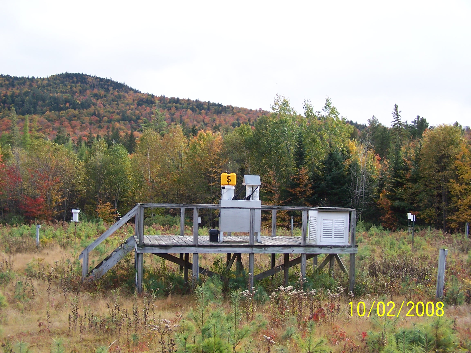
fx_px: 517
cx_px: 236
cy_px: 176
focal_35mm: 38
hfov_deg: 49.0
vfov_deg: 37.7
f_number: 2.8
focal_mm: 6.3
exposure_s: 1/250
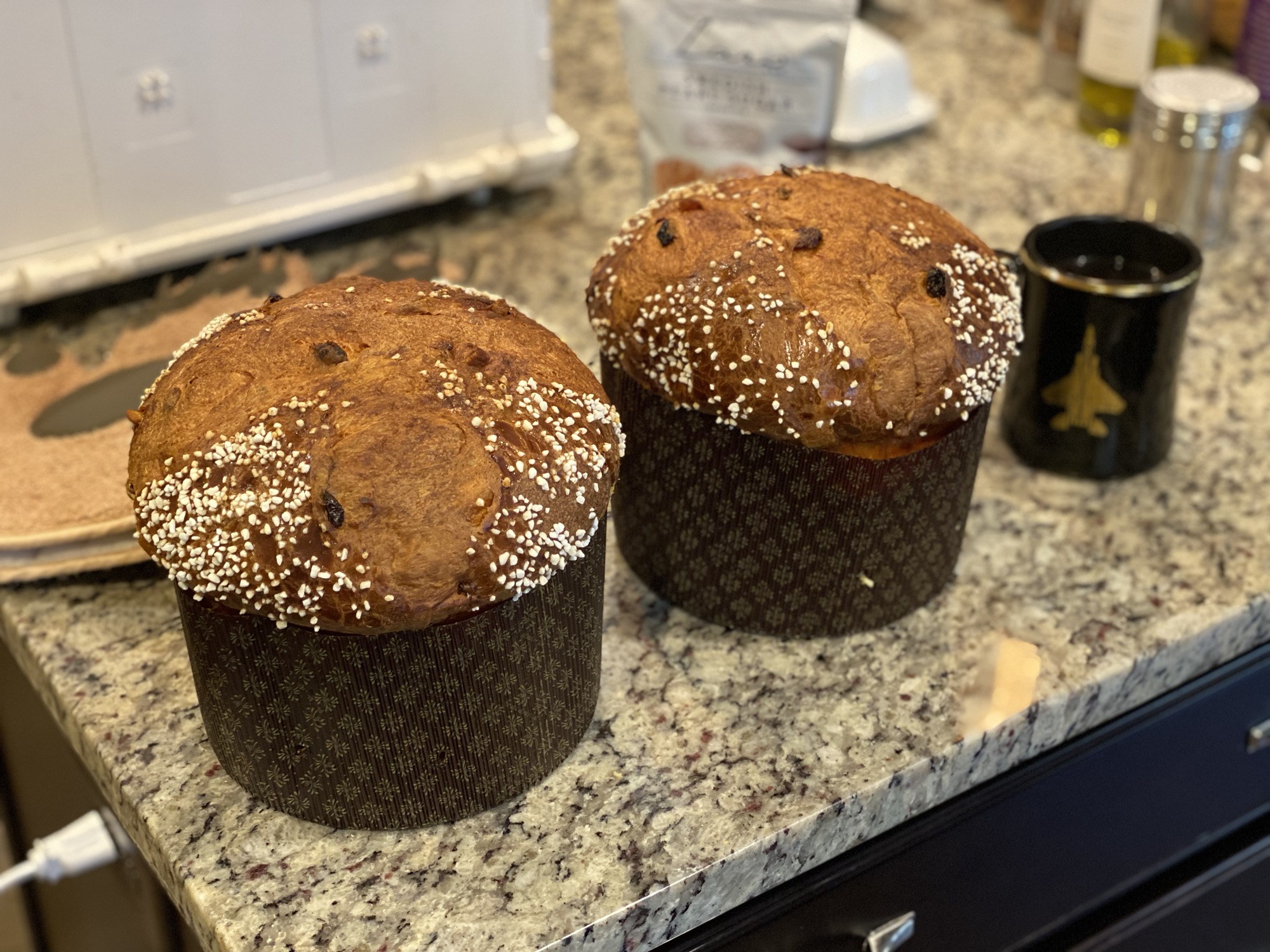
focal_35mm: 52
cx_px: 635
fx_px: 1908
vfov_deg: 28.0
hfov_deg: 36.8
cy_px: 476
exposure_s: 1/40
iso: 200
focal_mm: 6
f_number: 2
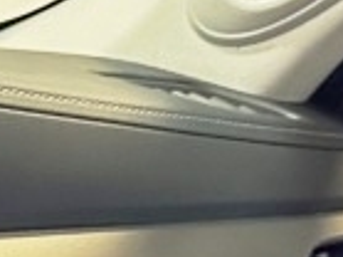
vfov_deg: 7.5
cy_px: 724
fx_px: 1752
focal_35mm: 177
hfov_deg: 8.6
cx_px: -790
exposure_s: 1/40
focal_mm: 6.86
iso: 640
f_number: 1.78
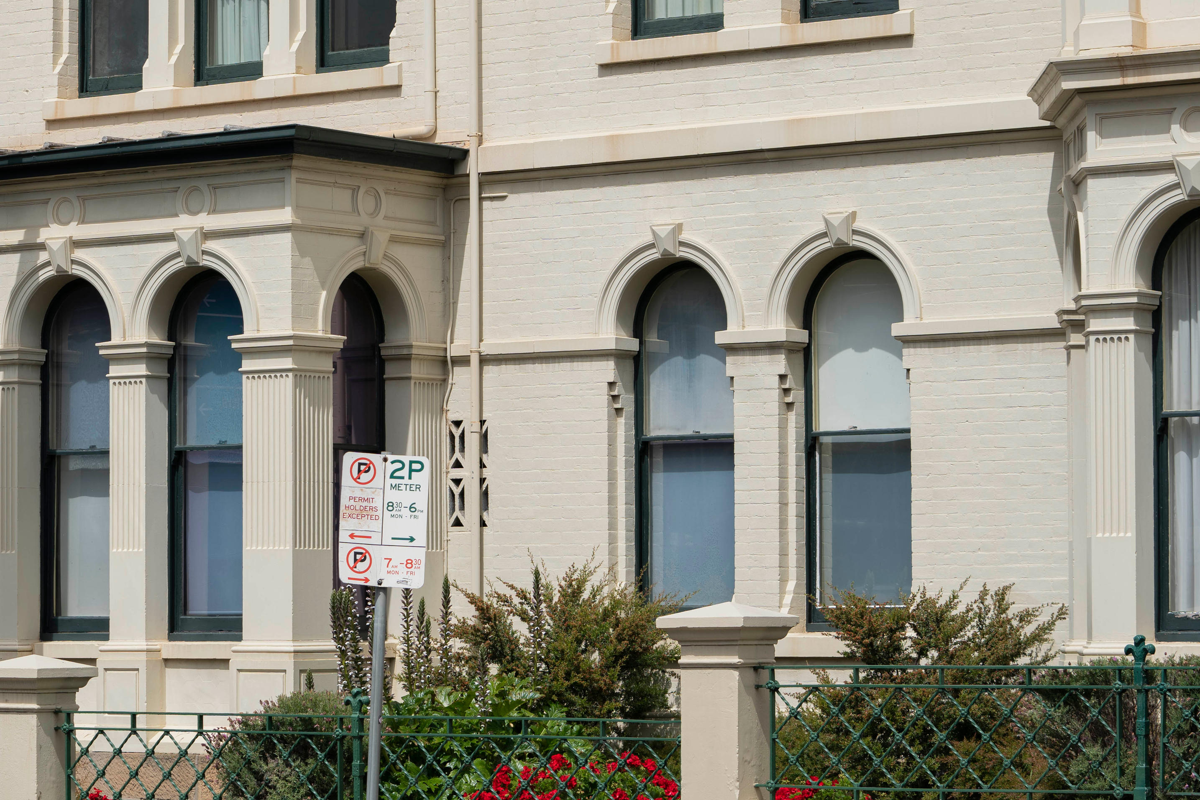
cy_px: 272
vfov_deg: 11.2
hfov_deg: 16.7
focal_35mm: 122
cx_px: 380
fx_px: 4066
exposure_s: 1/500
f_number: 5.6
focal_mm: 70
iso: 125
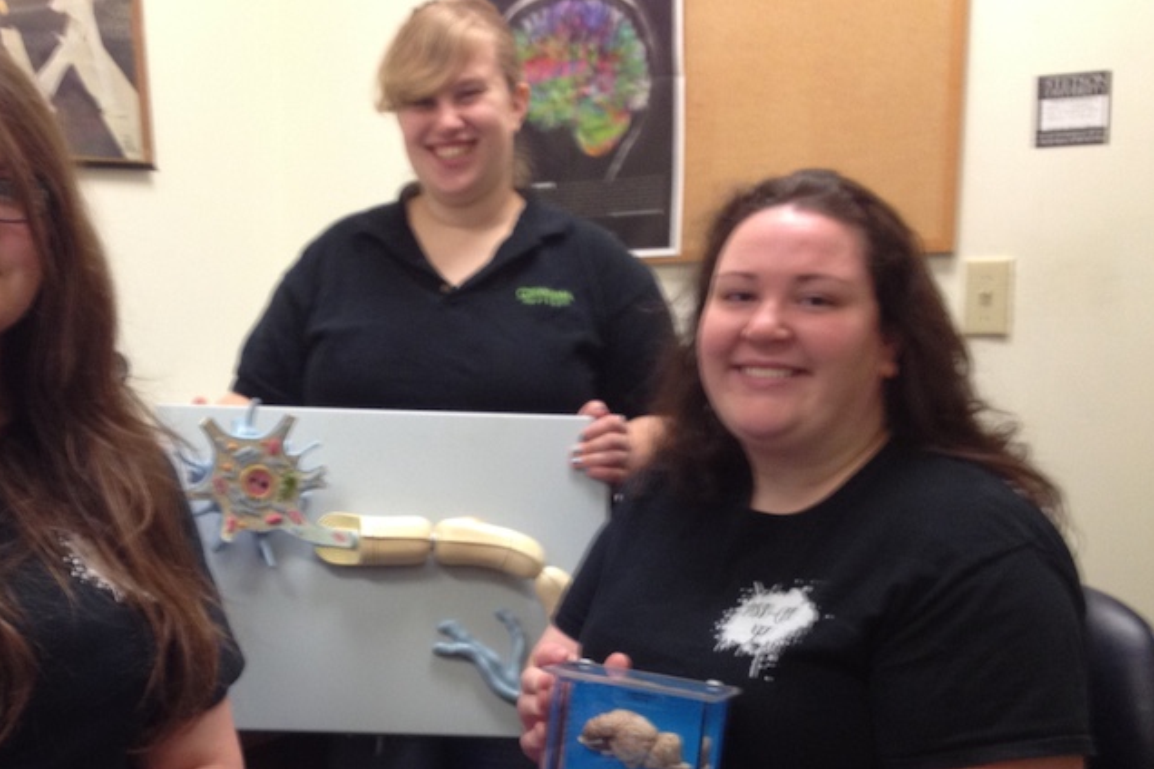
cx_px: 375
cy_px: 593
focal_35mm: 56
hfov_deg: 35.3
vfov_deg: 23.9
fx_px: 1795
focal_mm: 4.28
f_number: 2.4
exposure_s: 1/20
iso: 100
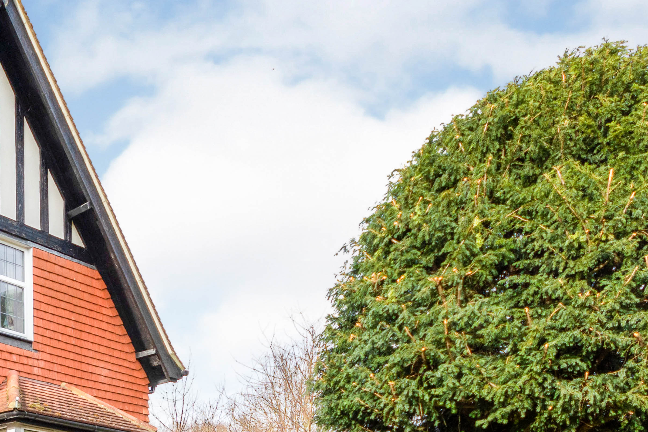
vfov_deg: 29.4
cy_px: 472
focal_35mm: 41
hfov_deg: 36.4
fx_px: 742
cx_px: -130
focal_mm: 11
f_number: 7.1
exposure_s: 1/320
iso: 320
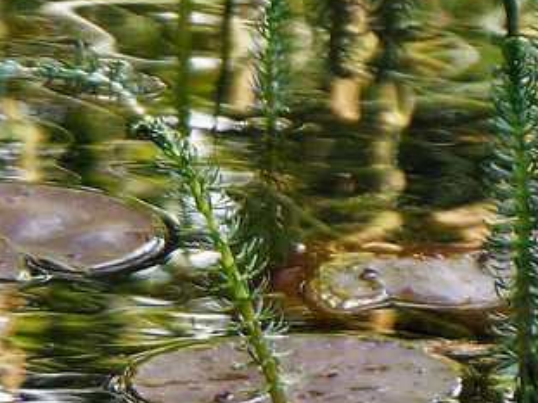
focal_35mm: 791
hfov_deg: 2.5
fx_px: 12281
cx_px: 184
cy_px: 578
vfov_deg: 1.9
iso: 320
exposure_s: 1/200
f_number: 5.6
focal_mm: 105
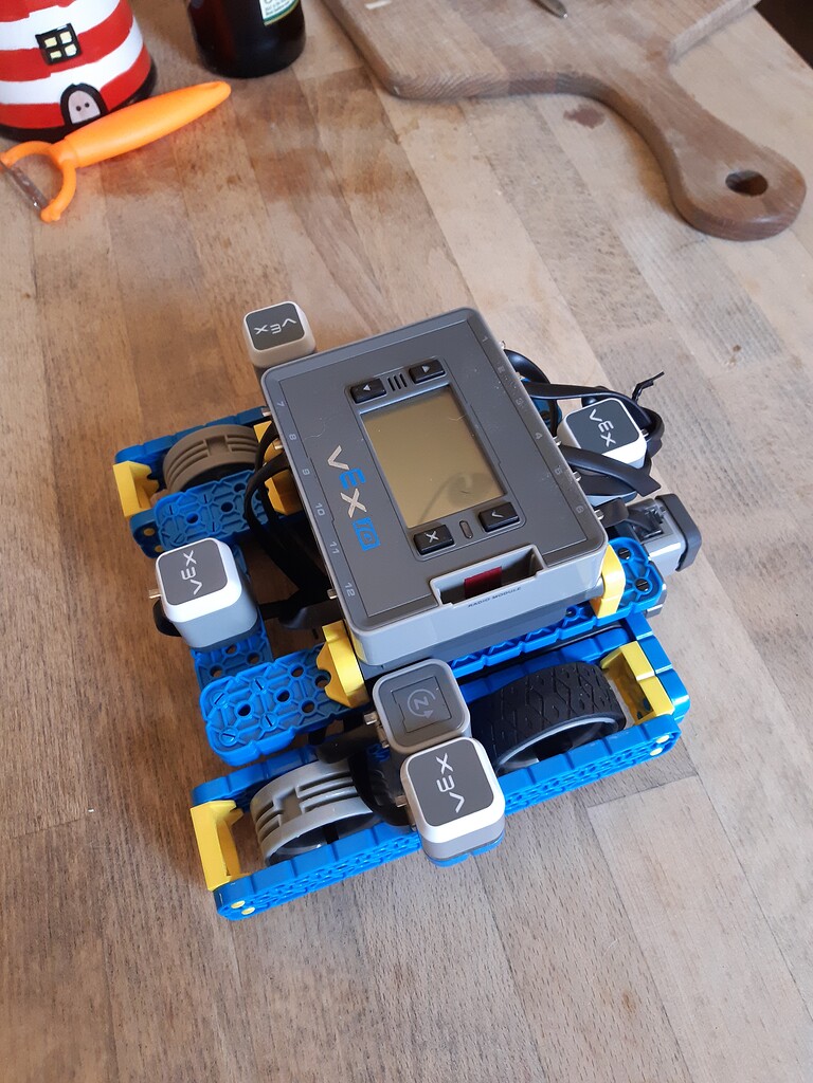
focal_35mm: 26
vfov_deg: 67.3
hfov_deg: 53.1
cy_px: 542
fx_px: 814
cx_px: 406
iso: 200
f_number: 1.7
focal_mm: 3.92
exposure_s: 1/50
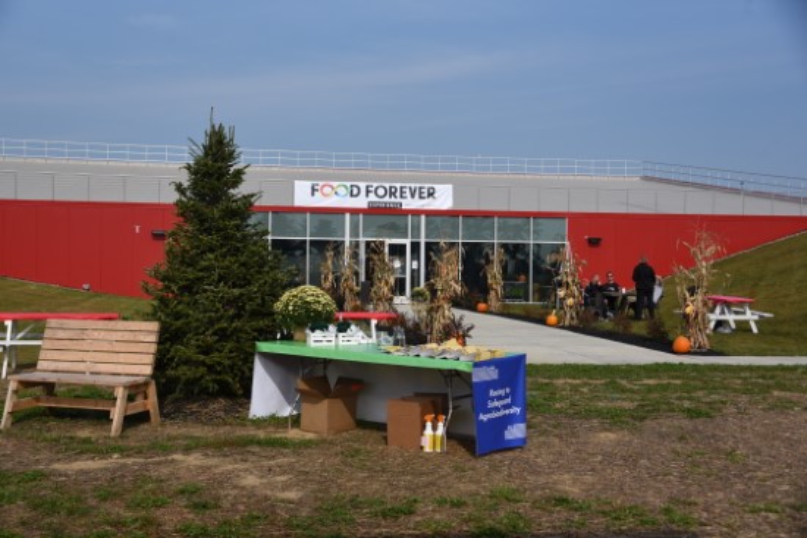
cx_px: 404
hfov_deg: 44.5
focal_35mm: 44
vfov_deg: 30.5
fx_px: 987
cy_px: 269
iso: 320
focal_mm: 44
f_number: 5
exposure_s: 1/3200
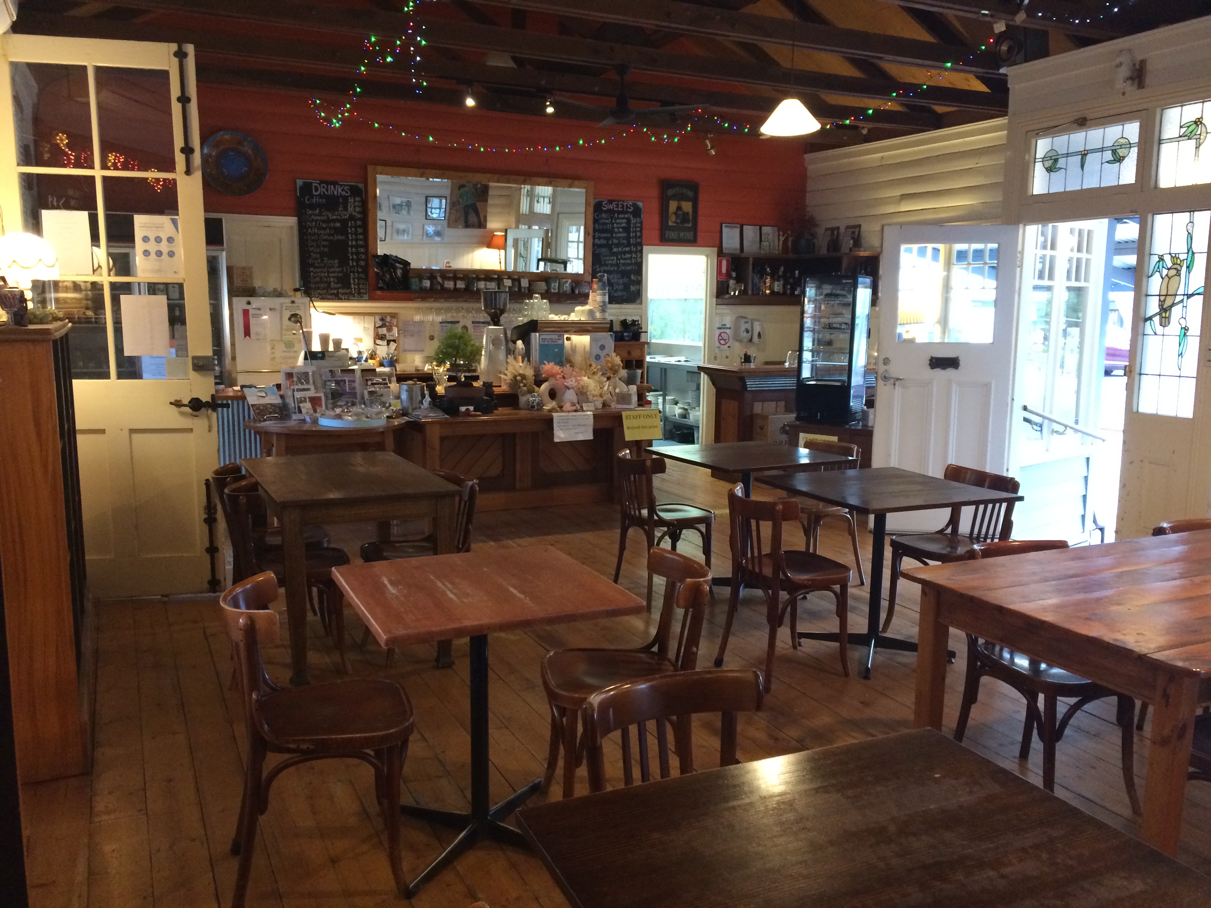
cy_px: 454
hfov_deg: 61.7
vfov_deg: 48.2
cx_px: 606
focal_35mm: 29
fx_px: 1015
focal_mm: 4.15
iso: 320
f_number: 2.2
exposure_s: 1/33
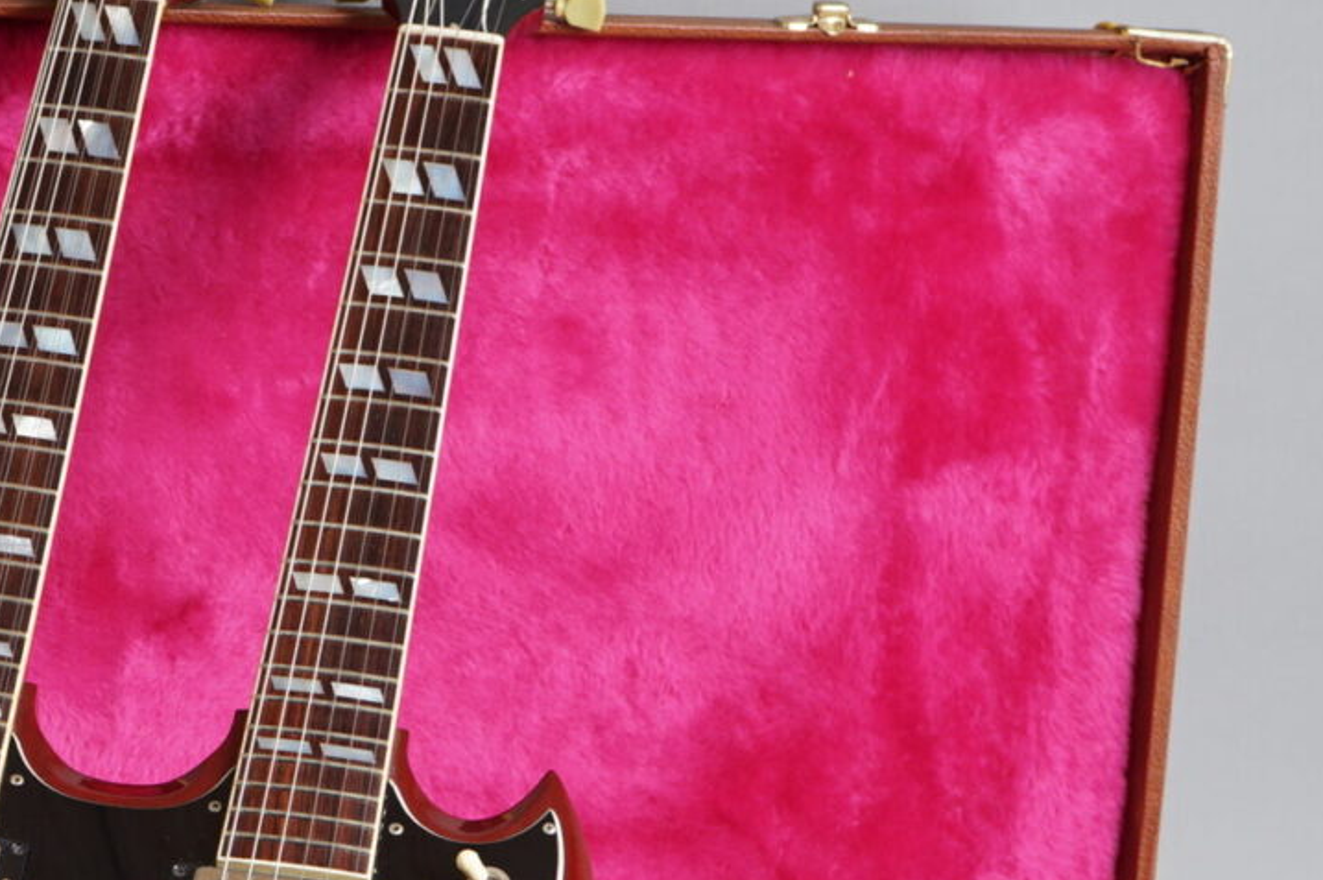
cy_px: 666
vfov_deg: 8.7
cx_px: -52
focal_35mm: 157
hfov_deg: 12.9
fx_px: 5766
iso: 160
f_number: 8
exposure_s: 1/125
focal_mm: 55
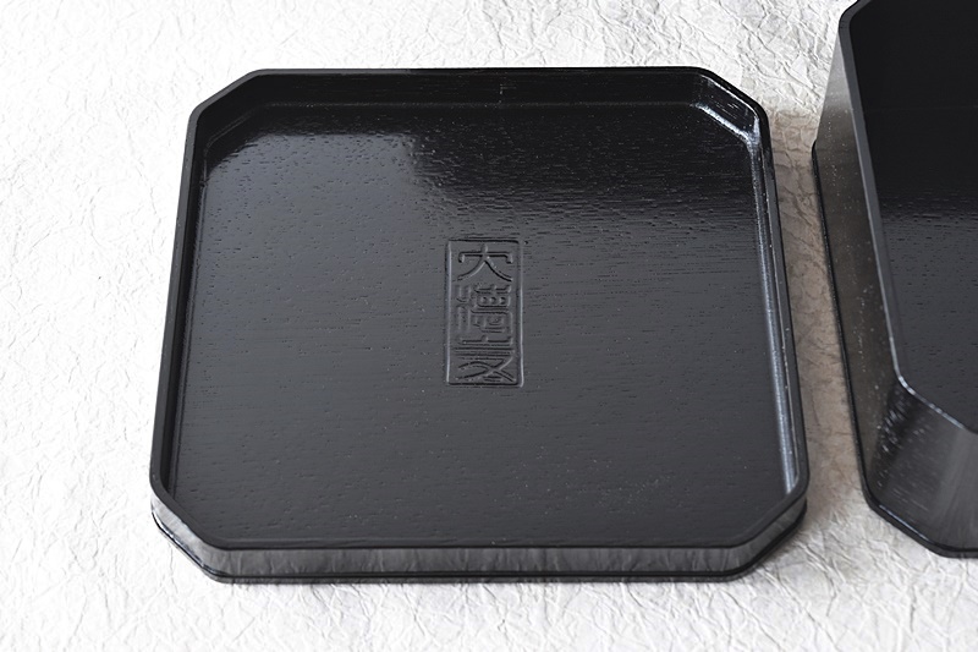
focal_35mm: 82
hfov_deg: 24.6
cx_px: 489
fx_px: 2241
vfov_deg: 16.5
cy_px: 326
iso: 800
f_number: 5.6
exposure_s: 1/6
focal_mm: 55
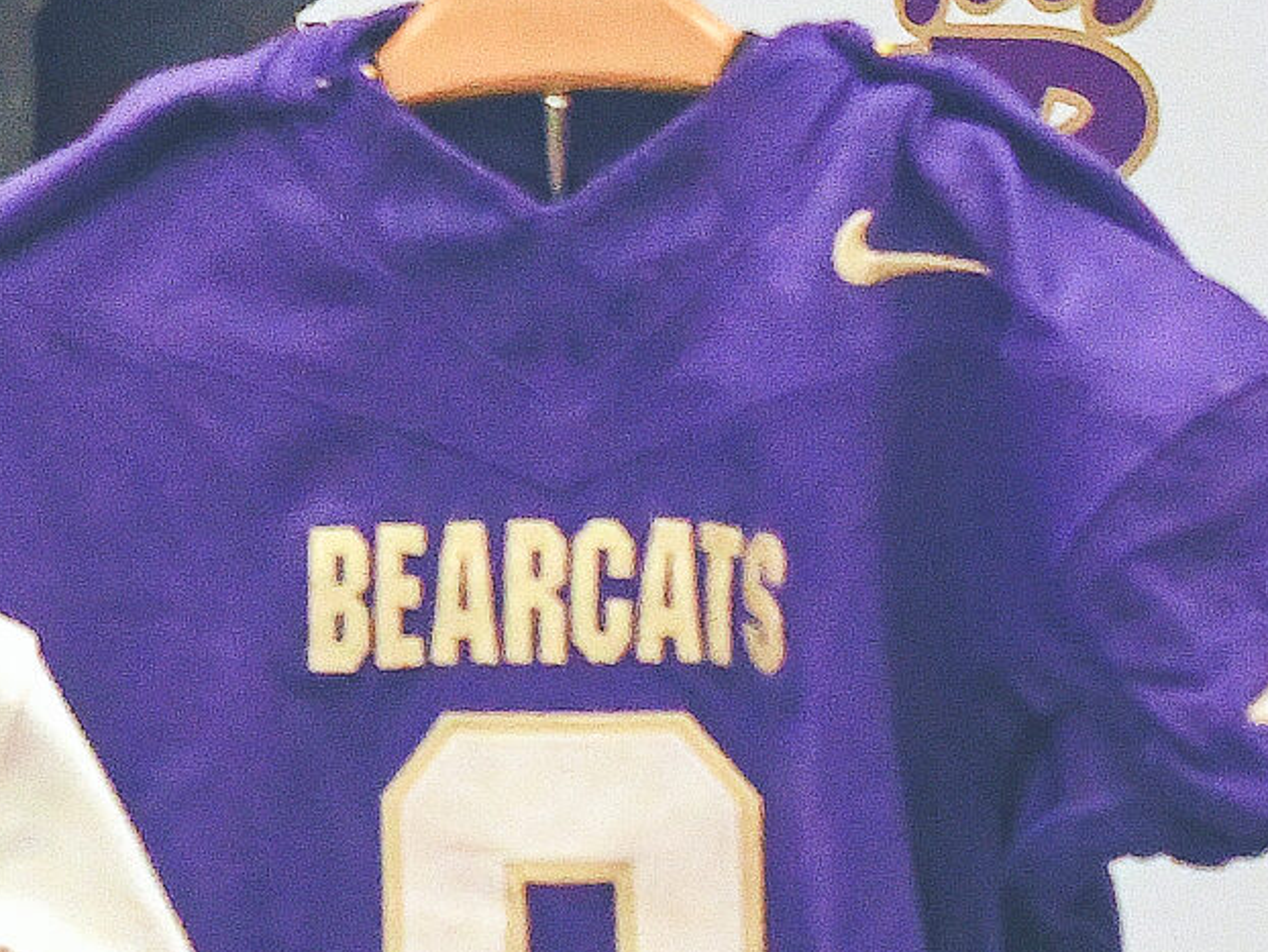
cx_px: -587
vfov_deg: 1.9
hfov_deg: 2.5
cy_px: 146
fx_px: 29352
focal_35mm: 801
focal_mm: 135
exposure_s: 1/200
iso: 5600
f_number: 6
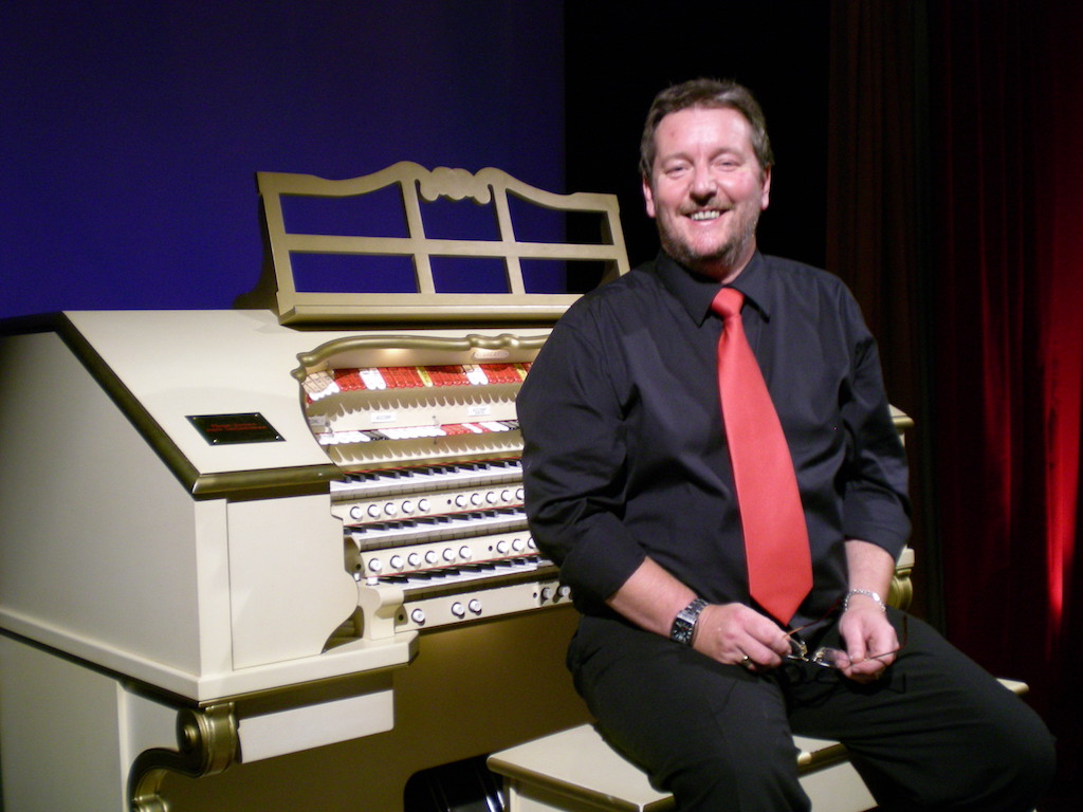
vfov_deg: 32.9
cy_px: 406
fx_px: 1377
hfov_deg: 42.9
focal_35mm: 44
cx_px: 542
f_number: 3.5
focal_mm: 7.4
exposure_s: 1/37.5
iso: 200
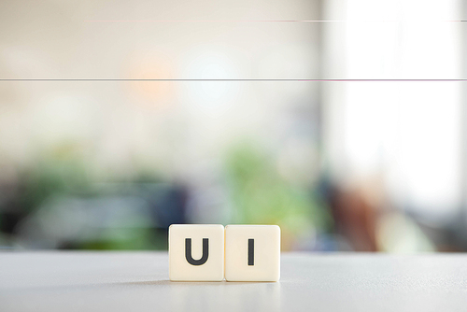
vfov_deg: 13.1
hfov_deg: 19.4
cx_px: 234
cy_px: 156
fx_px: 1363
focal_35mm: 105
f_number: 9
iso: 320
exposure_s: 1/2
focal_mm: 105
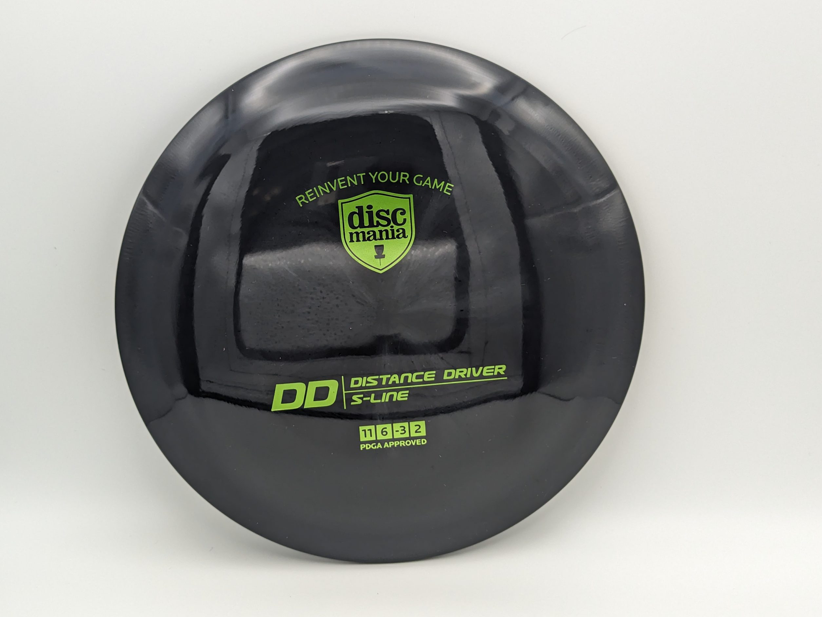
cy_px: 304
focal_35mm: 49
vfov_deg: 29.7
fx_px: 1164
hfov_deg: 38.9
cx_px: 403
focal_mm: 6.81
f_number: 1.85
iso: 122
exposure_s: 1/316
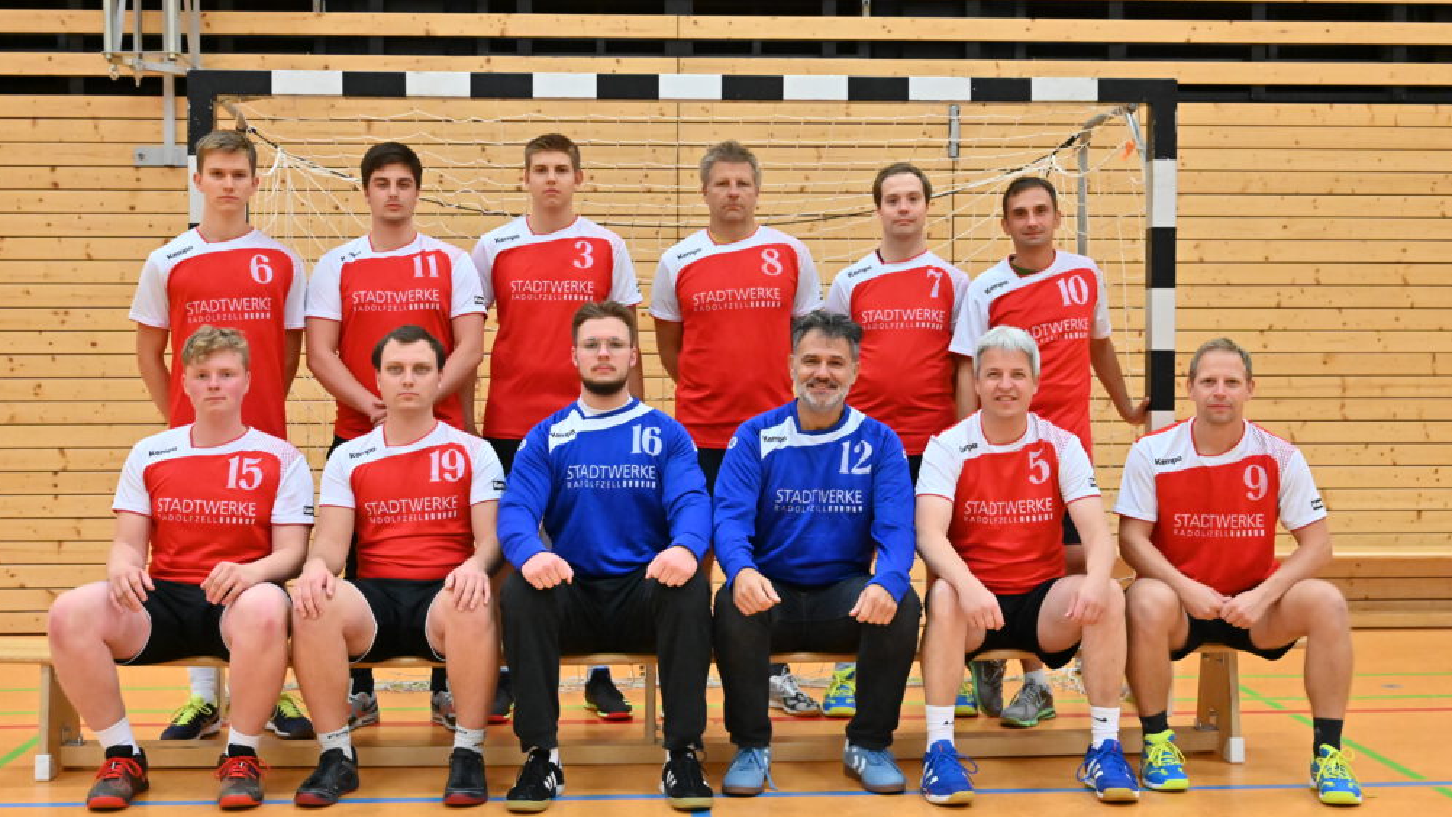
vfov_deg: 26.0
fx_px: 1771
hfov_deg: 44.6
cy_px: 445
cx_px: 732
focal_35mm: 46
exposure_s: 1/1000
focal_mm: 43
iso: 9000
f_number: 4
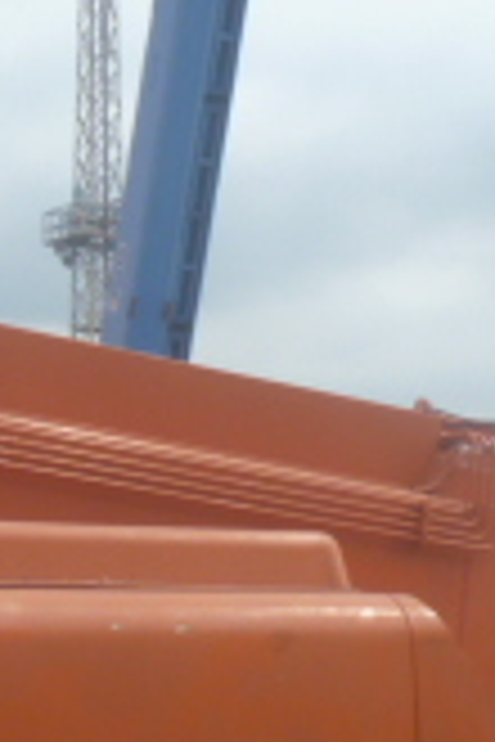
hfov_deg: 9.7
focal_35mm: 141
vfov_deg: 14.4
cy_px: 702
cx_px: 356
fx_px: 2908
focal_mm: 6.3
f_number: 5.6
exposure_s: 1/320
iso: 80
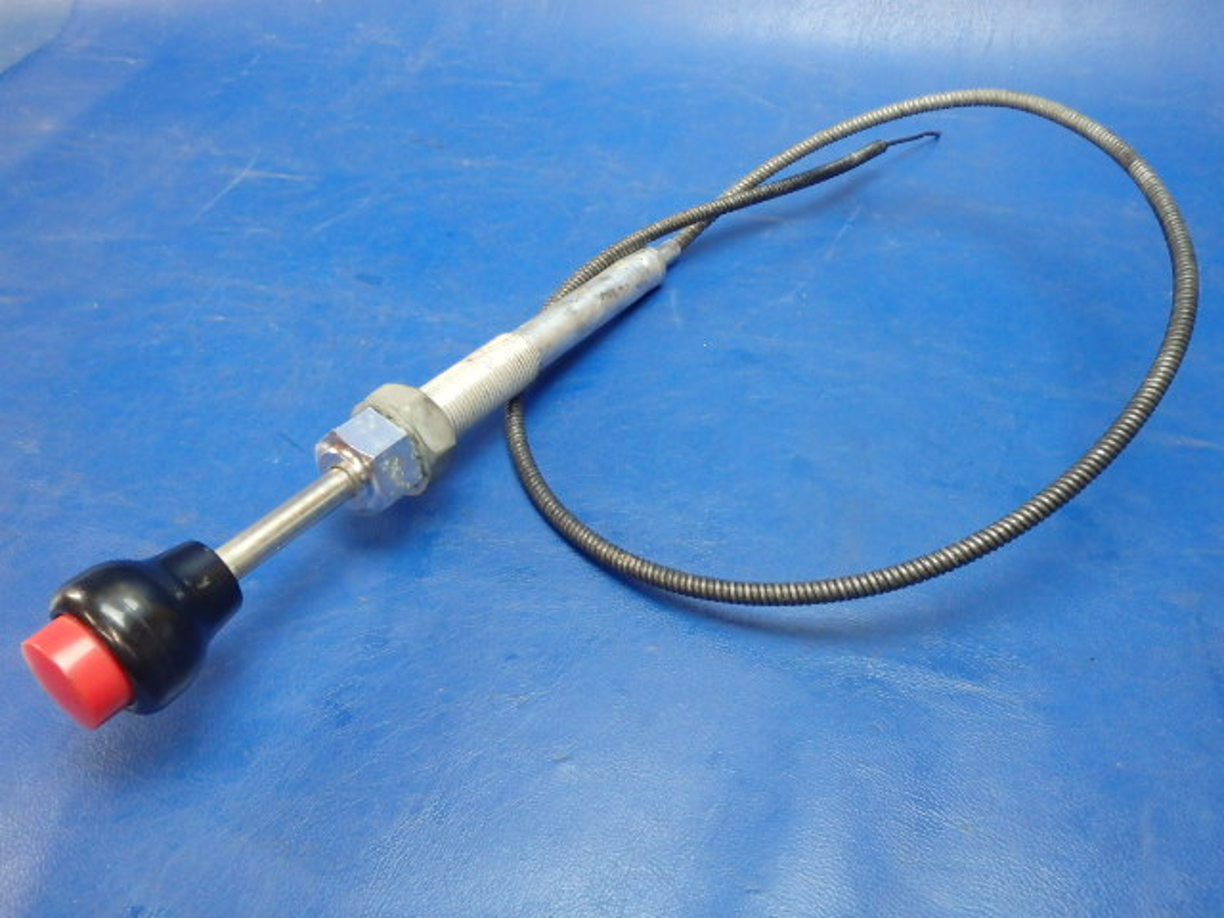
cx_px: 612
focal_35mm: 28
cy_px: 459
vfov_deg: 49.7
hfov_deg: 63.4
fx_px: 990
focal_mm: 5
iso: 640
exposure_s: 1/30
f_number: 3.9
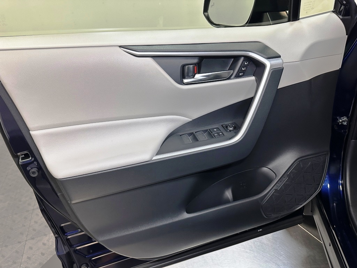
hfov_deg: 71.6
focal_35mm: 24
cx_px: 178
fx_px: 248
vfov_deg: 56.8
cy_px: 134
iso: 320
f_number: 1.78
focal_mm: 6.86
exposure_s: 1/60
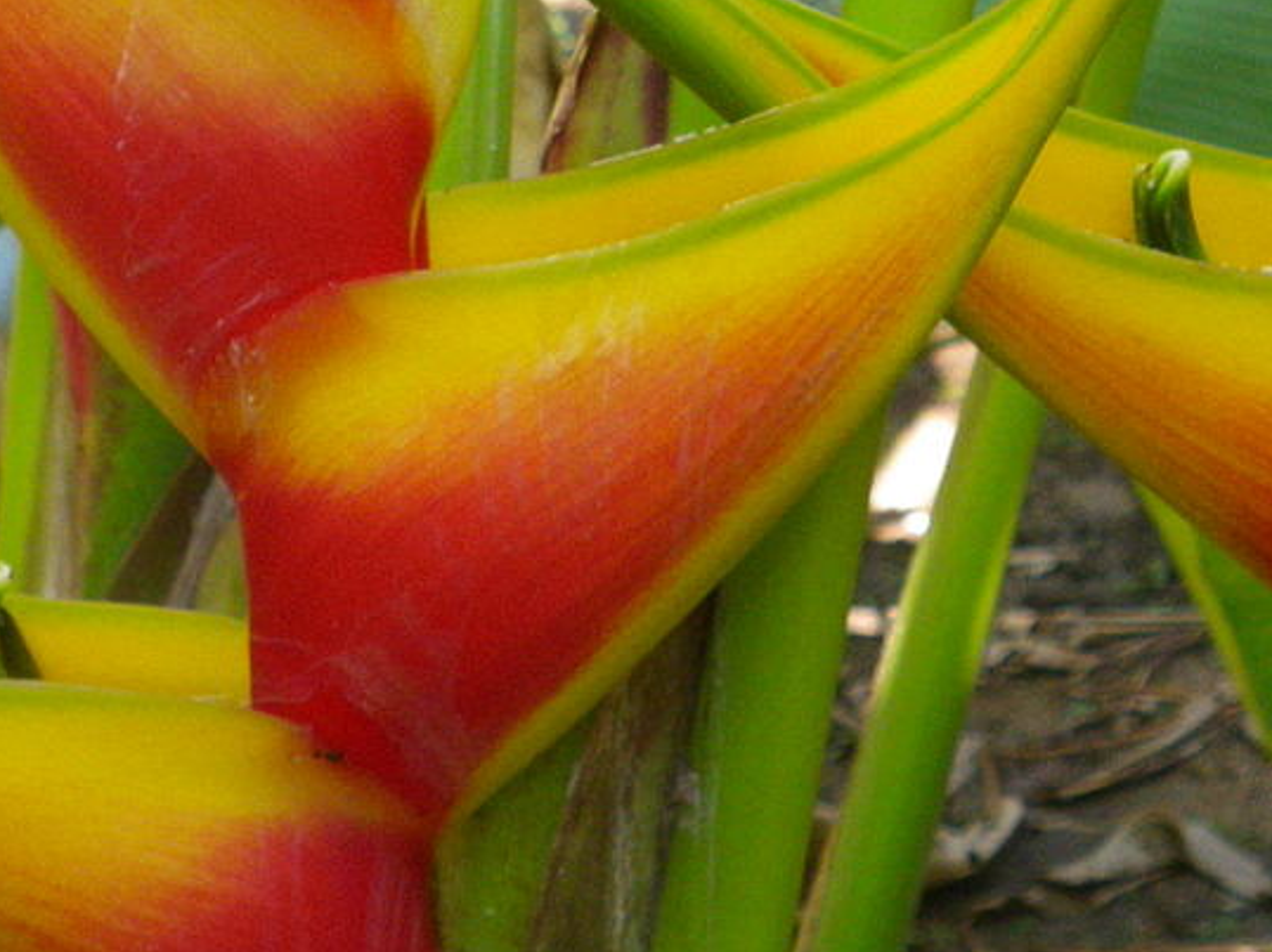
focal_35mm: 100
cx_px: 783
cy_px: 31
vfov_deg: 14.6
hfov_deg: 19.6
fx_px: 3673
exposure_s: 1/50
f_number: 3.5
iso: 125
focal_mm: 5
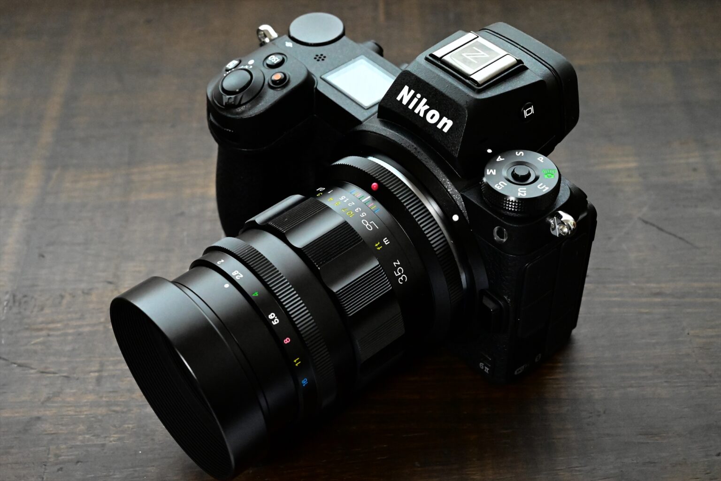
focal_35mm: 50
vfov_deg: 27.0
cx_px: 360
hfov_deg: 39.6
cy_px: 240
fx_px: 1002
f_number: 13
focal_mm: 50
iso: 16000
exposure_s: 1/40
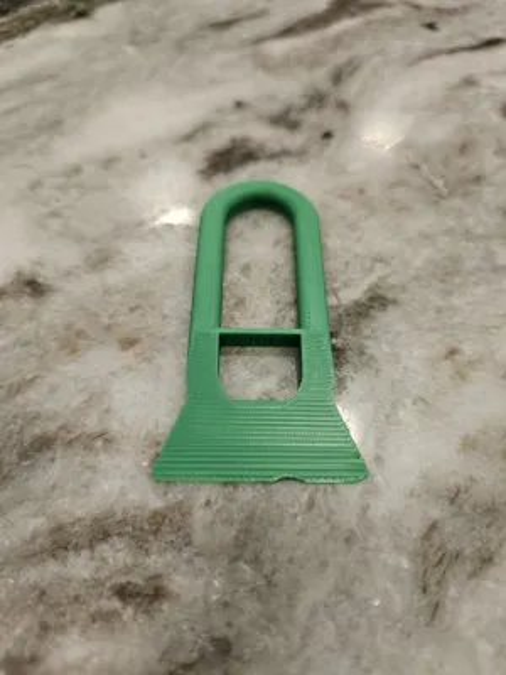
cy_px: 338
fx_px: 448
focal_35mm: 23
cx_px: 253
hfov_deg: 58.9
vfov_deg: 73.9
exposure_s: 1/120
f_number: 1.7
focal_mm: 6.3
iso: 160
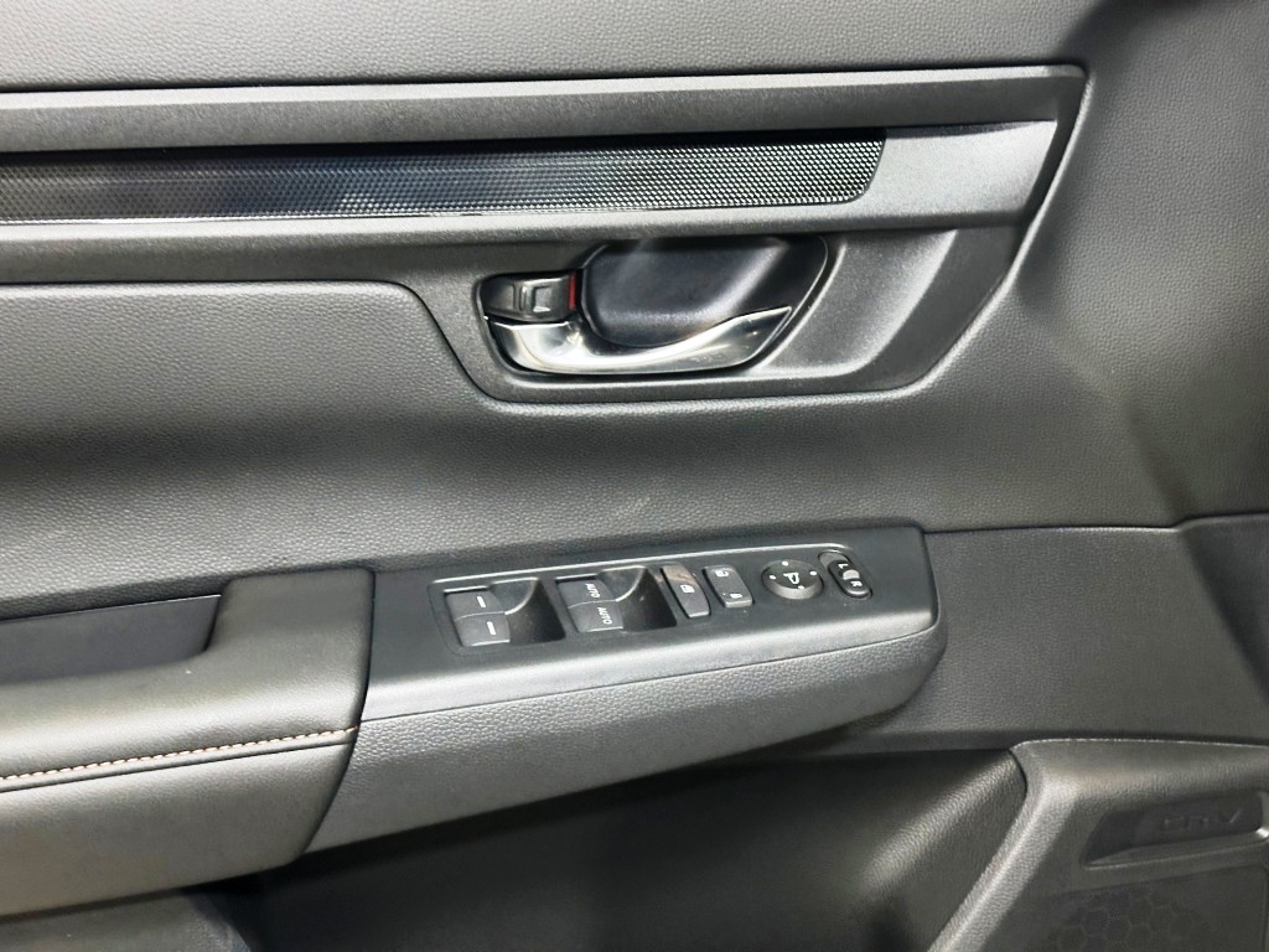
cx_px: 634
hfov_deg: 39.7
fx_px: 1760
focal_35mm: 48
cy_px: 476
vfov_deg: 30.3
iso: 640
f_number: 1.78
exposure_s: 1/30
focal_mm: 6.86
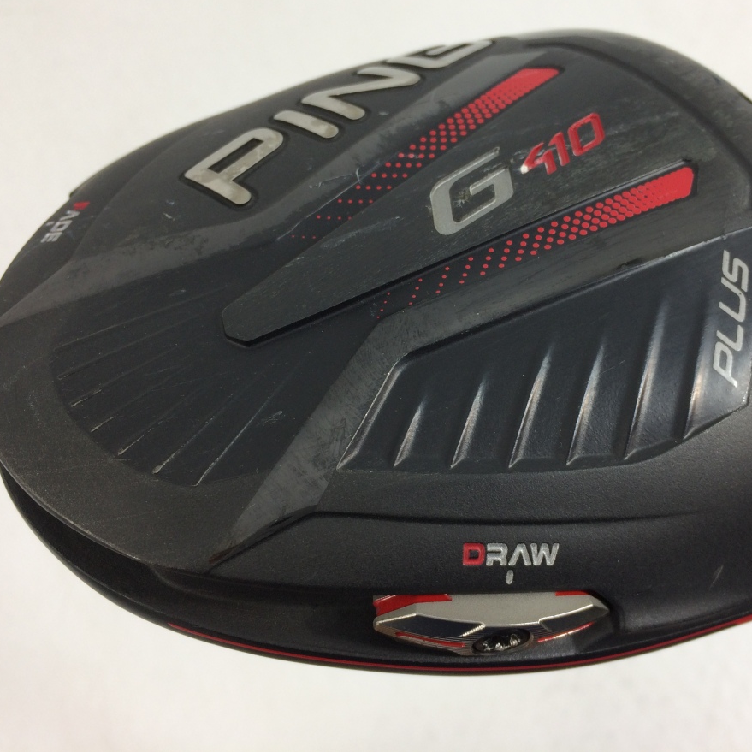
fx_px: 860
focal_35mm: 35
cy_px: 369
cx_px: 453
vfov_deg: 47.2
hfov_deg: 46.9
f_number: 2.2
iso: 40
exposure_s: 1/50
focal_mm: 4.15
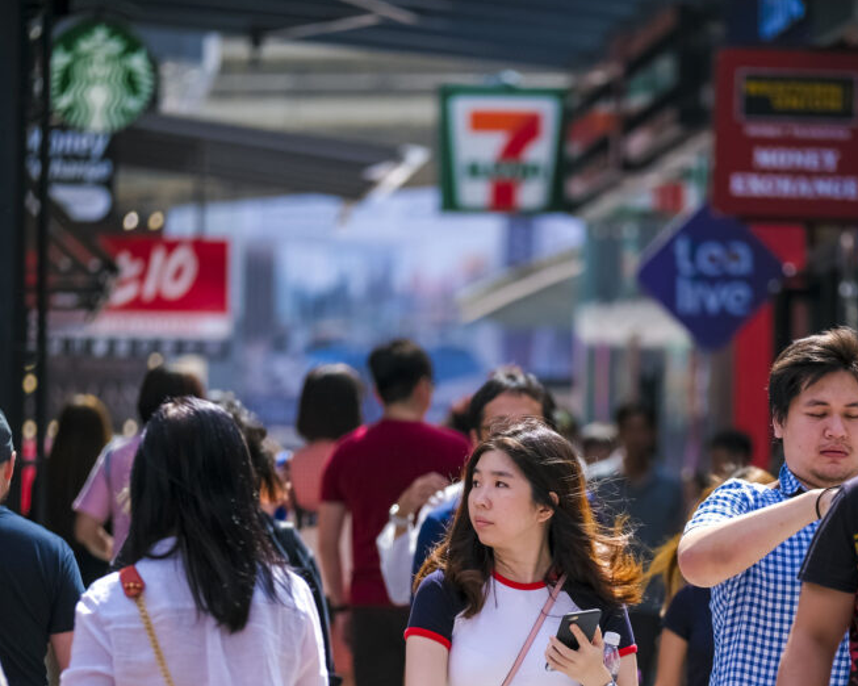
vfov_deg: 4.5
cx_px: 507
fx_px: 8733
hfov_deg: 5.6
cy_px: 493
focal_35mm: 344
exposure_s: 1/1000
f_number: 2.8
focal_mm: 140
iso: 160
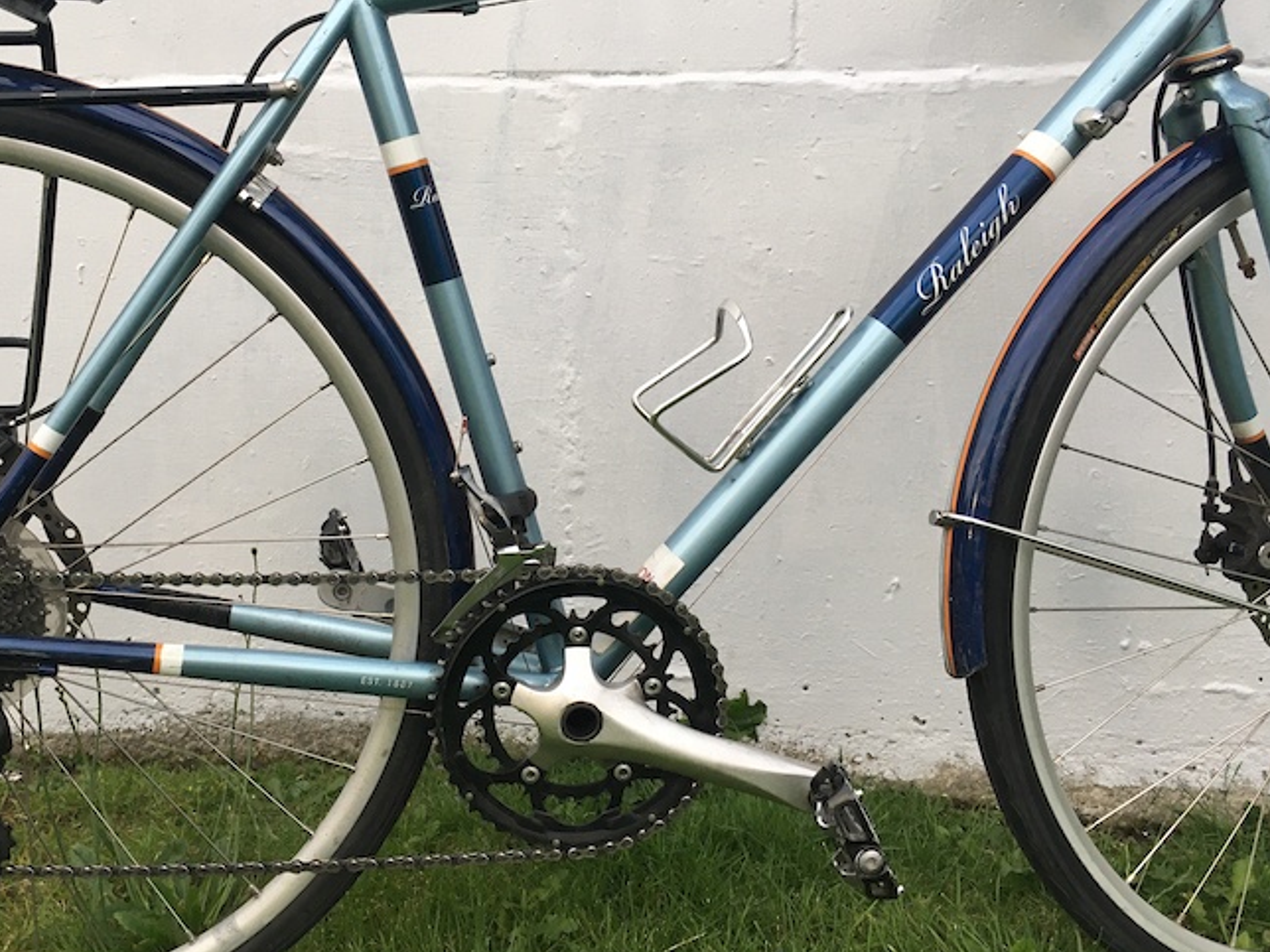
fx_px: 1321
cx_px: 487
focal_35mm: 36
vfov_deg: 39.6
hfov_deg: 50.9
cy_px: 432
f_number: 2.2
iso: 25
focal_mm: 4.15
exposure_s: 1/40
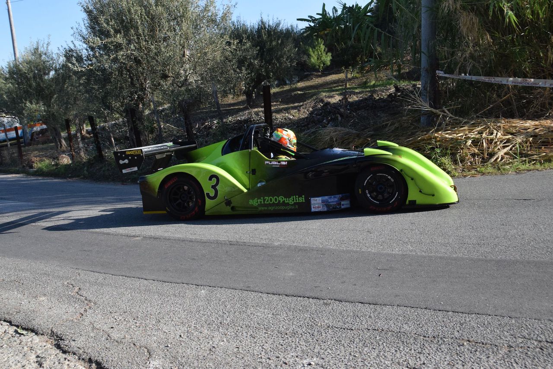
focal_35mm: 63
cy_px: 184
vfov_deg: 21.6
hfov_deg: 31.9
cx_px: 276
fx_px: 968
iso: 1600
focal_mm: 42
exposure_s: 1/2500
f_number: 9
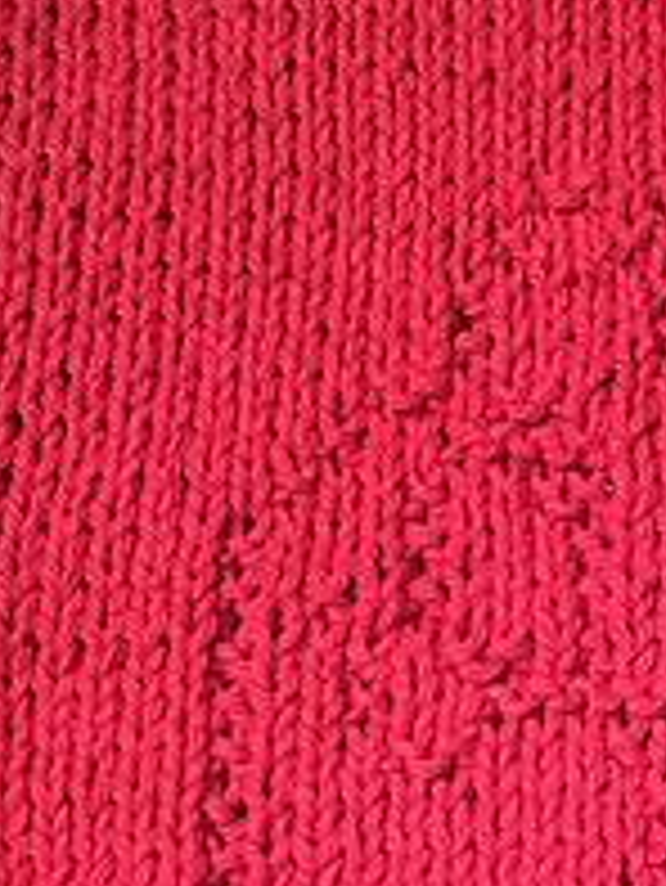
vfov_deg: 20.5
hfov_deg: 15.5
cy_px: 751
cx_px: 621
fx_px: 2409
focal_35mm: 94
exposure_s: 1/30
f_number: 2.2
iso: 250
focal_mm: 4.15
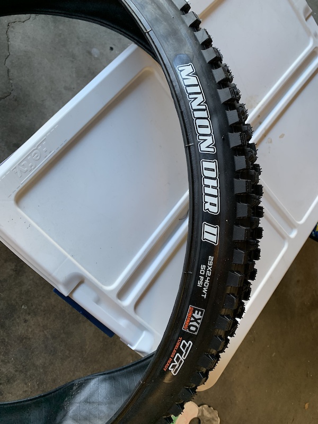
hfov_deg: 53.1
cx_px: 159
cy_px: 212
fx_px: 318
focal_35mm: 26
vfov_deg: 67.3
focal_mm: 4.25
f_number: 1.8
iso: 100
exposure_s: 1/60
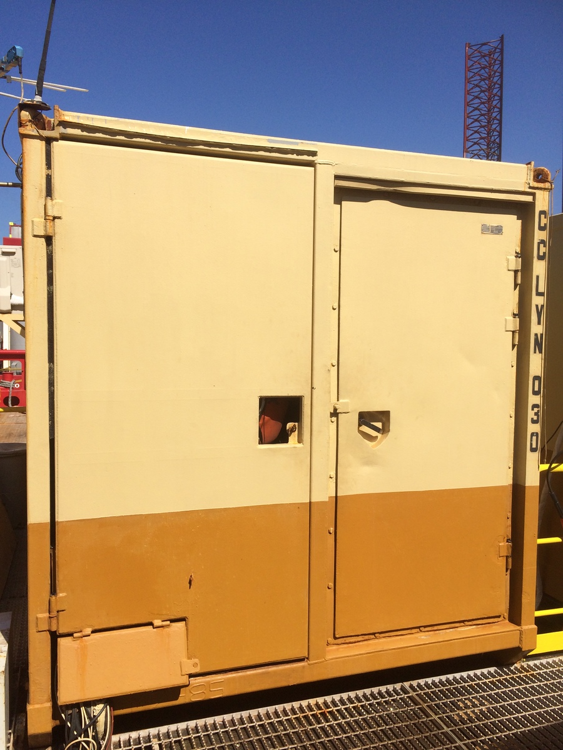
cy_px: 375
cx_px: 282
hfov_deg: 48.2
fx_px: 629
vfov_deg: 61.7
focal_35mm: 29
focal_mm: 4.15
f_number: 2.2
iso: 32
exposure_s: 1/3425
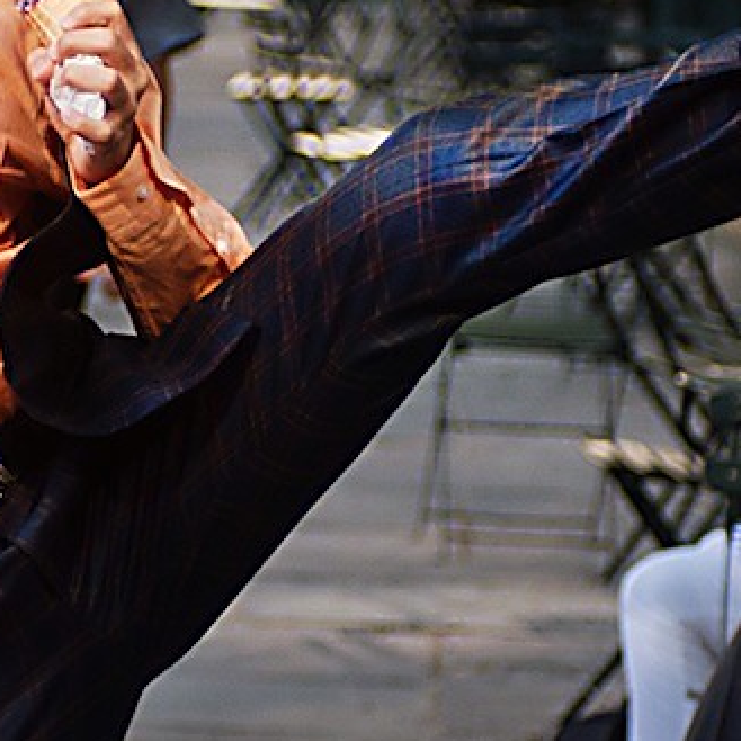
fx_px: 7508
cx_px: 381
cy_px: 524
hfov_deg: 5.7
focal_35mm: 310
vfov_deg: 5.6
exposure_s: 1/640
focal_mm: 60
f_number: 2.8
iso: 400
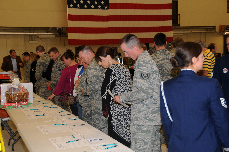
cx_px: 114
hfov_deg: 38.9
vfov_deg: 26.4
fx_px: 324
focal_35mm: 51
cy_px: 76
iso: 200
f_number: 5
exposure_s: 1/60
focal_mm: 34
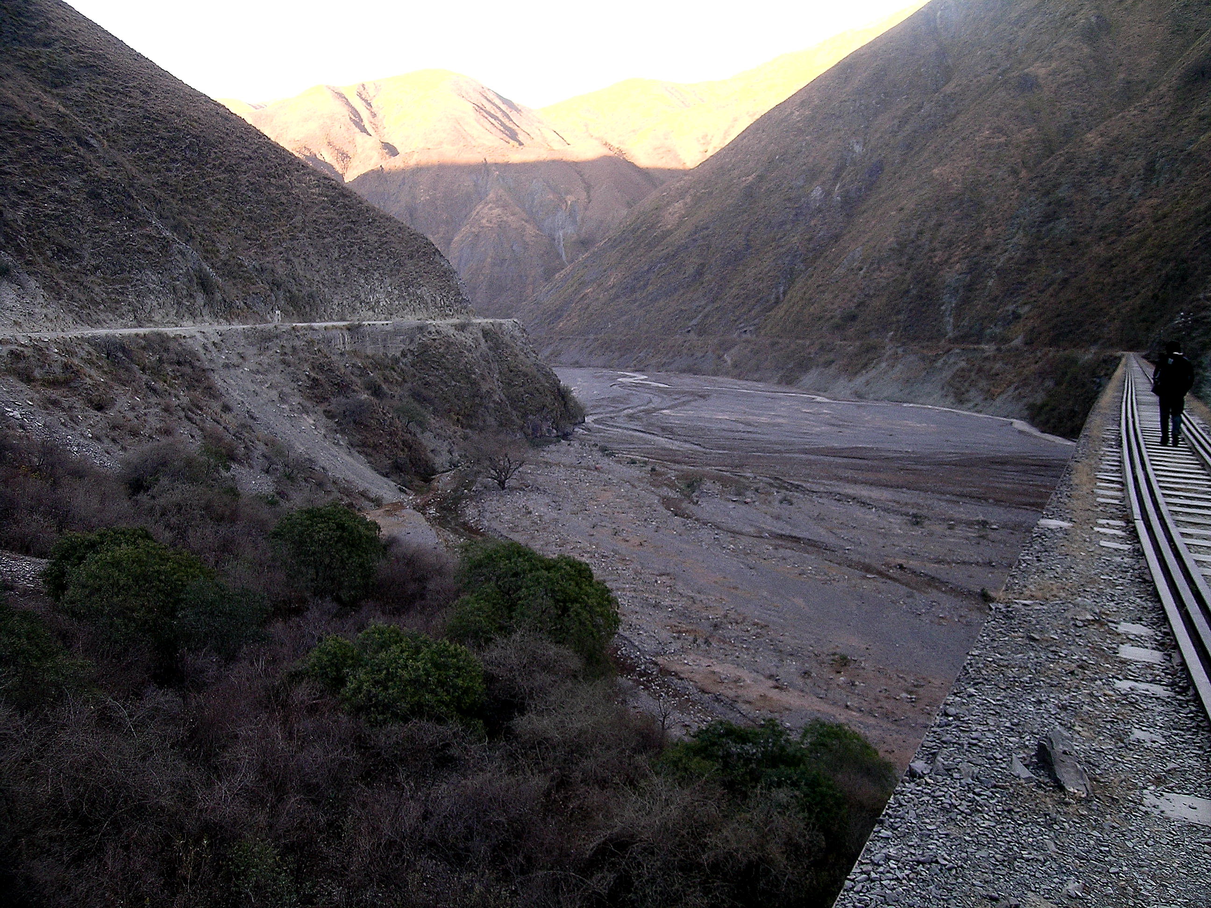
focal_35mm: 28
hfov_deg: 63.4
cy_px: 454
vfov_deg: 49.7
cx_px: 606
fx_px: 980
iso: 50
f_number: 4
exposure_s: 1/61.1
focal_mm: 5.8
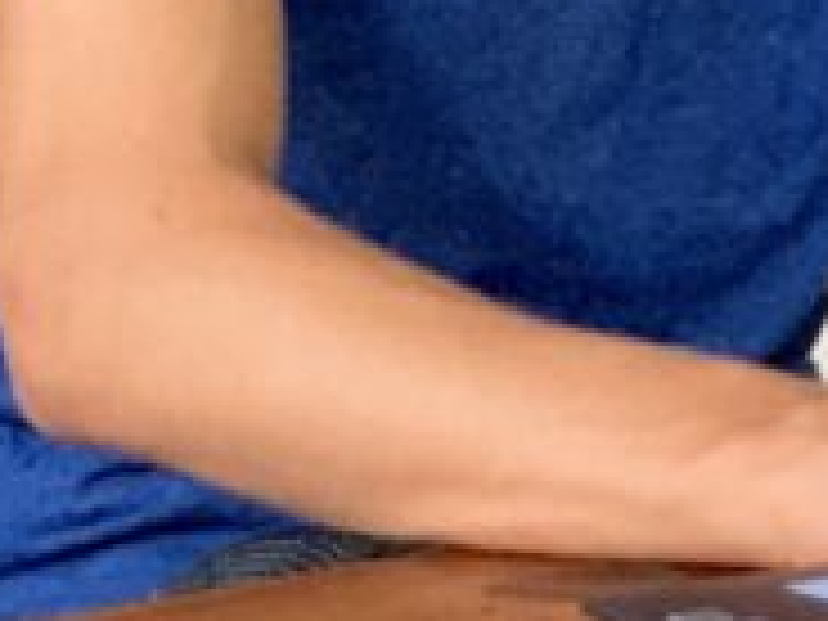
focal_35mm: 217
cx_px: 1130
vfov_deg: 6.7
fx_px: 5191
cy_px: -418
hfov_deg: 9.0
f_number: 2.4
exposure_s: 1/60
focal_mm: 6
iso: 320
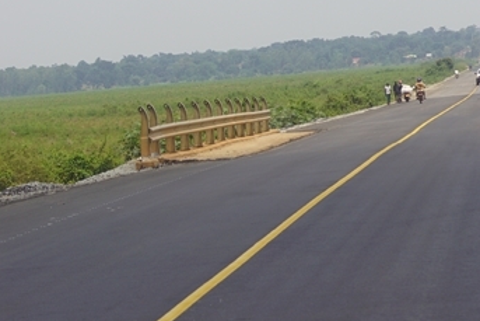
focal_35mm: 210
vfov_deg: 6.5
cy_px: 109
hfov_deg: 9.7
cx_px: 446
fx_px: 2800
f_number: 8
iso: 100
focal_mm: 75
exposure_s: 1/200
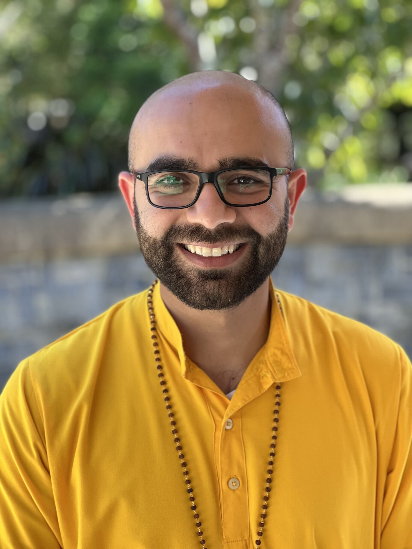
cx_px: 206
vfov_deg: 25.3
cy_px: 274
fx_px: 1222
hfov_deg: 19.1
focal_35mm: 77
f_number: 2.8
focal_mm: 9
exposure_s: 1/121
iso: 80
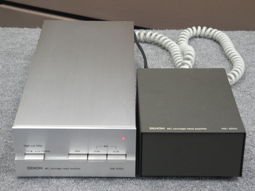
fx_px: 626
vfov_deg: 17.4
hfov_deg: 23.0
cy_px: 96
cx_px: 128
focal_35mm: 85
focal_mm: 18.1
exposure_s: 1/26.8
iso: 400
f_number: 4
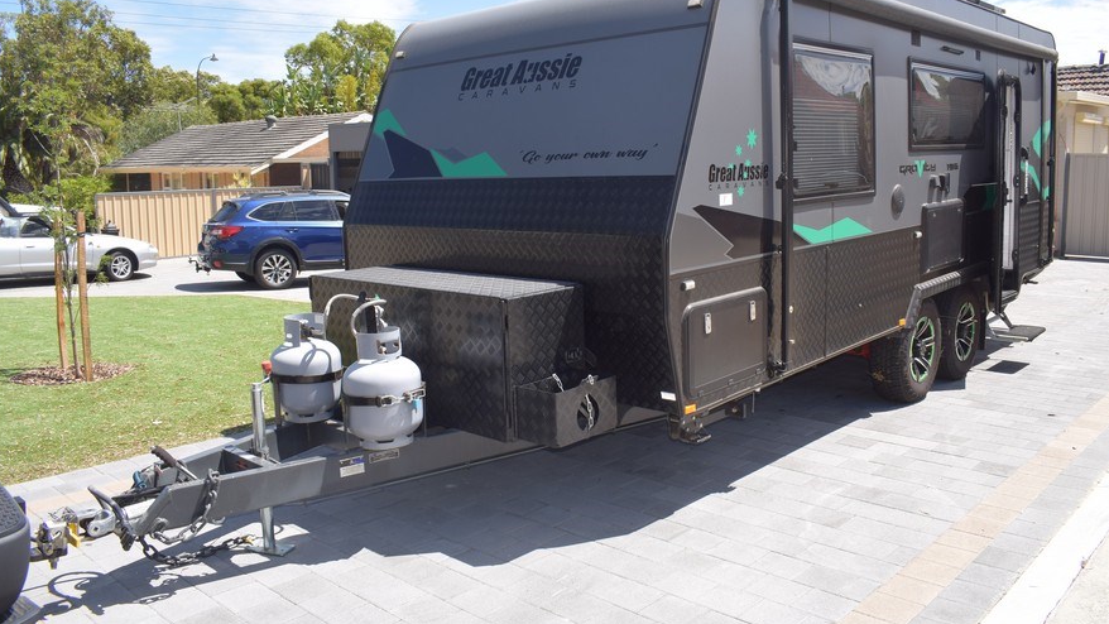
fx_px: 853
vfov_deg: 40.1
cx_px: 565
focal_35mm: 29
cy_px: 259
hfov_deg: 66.1
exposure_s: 1/200
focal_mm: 18
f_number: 8
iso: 100
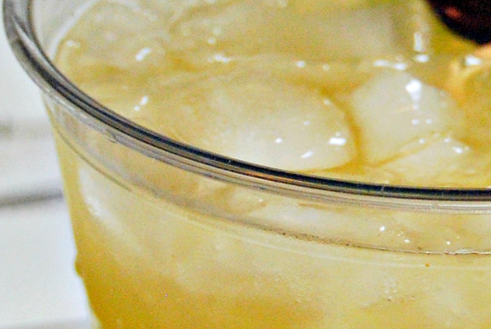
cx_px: 710
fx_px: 3972
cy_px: 123
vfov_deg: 4.7
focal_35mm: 291
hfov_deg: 7.0
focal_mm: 55
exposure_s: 1/80
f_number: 5.6
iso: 800
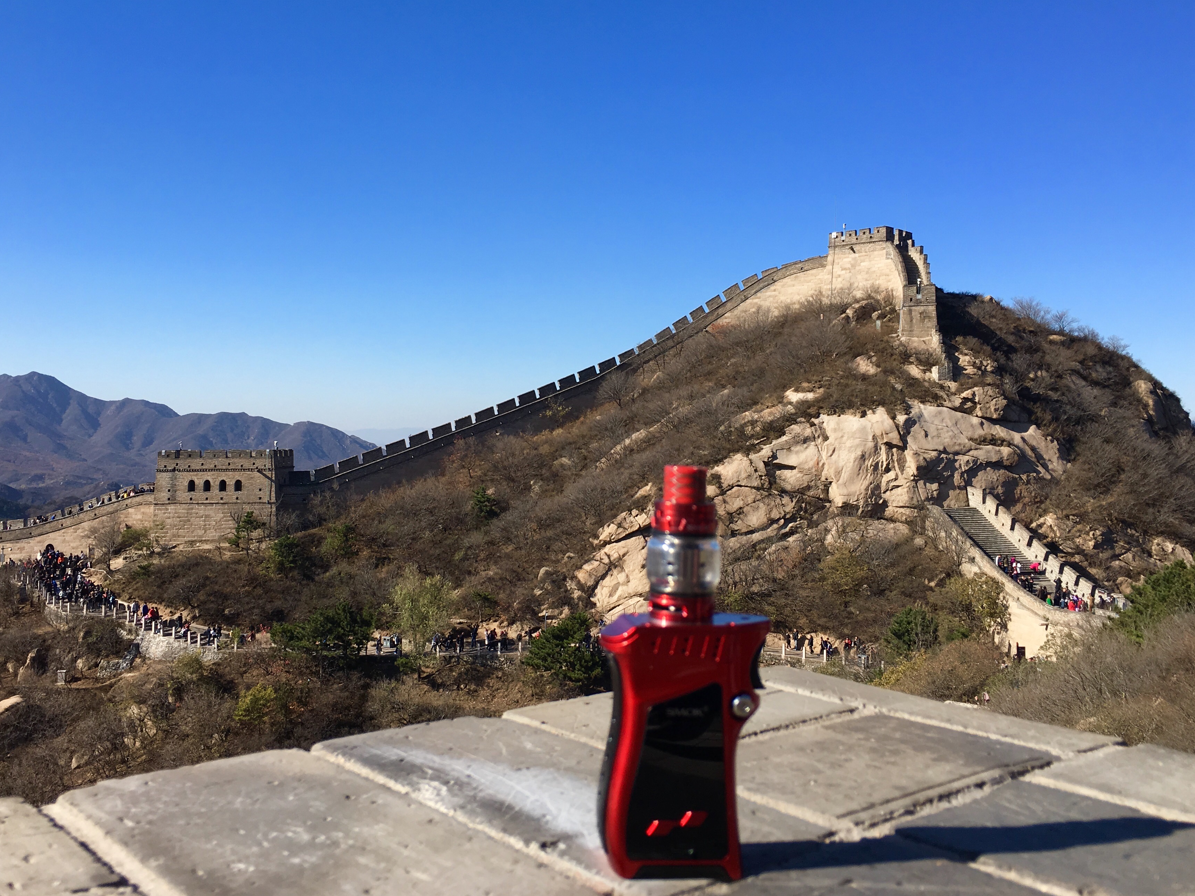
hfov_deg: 53.9
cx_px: 564
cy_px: 398
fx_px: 1174
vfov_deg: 41.7
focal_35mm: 34
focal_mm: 4.15
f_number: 2.2
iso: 25
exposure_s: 1/1304
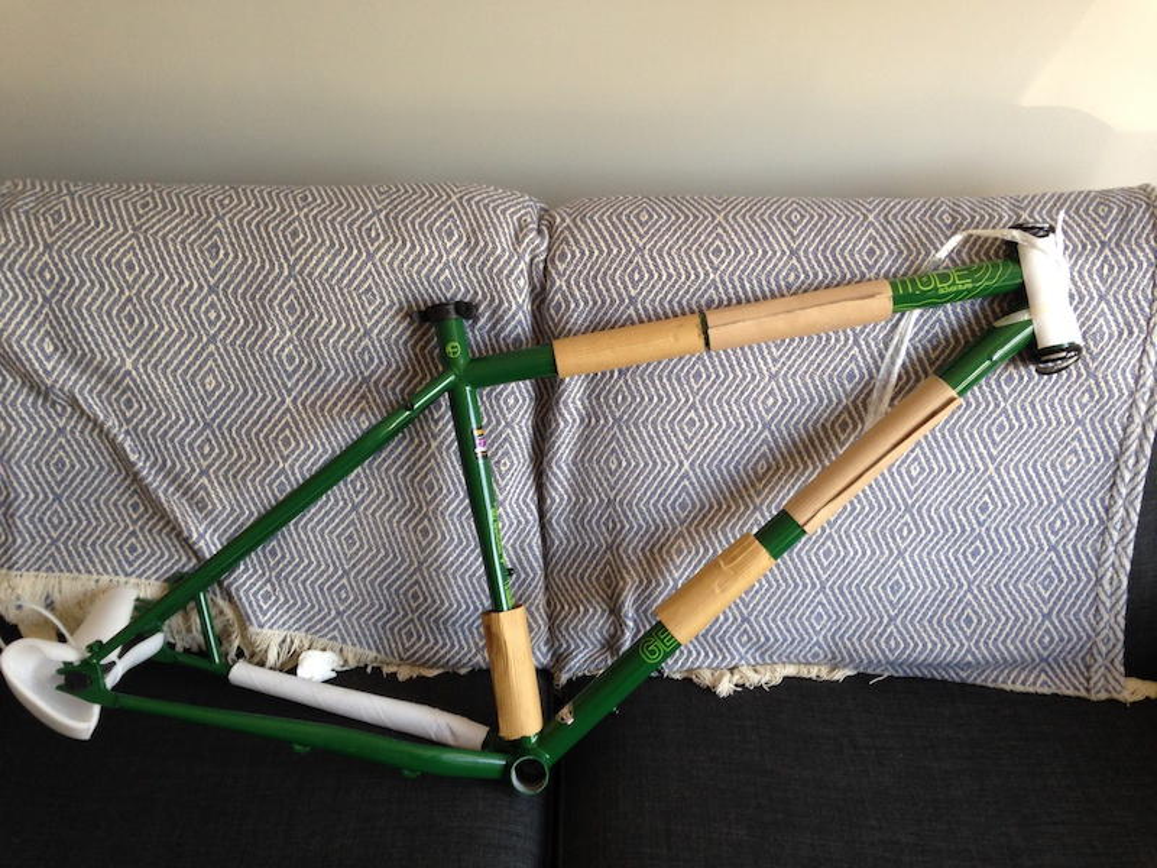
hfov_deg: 55.4
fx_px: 1103
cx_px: 578
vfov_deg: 42.9
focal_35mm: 33
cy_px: 434
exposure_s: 1/20
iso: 80
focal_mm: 4.12
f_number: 2.4
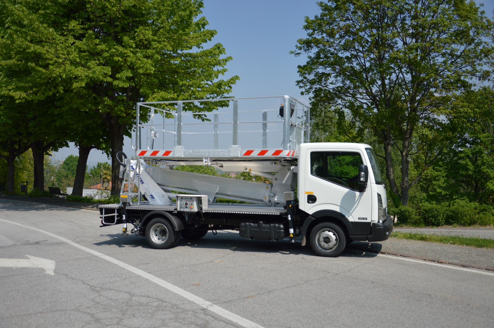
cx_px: 247
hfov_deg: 53.2
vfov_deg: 36.8
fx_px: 494
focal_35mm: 36
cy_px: 164
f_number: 3.8
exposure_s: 1/1250
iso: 100
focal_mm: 24
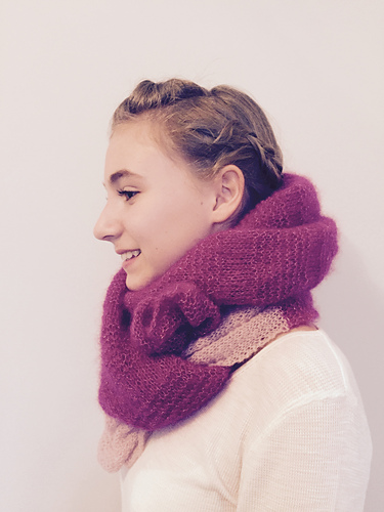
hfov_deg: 48.2
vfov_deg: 61.7
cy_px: 256
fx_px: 429
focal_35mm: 29
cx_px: 192
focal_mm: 4.15
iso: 250
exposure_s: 1/24
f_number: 2.2
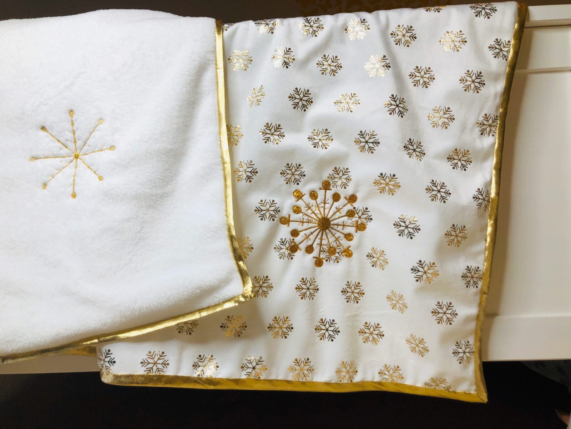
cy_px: 214
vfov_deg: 49.7
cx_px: 286
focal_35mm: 28
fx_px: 462
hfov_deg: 63.4
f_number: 1.8
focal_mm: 4
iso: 40
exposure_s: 1/120
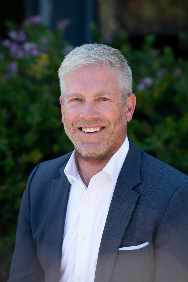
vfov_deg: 13.3
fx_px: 1214
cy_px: 141
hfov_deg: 8.9
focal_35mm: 155
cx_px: 94
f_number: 5
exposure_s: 1/320
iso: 400
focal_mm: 155
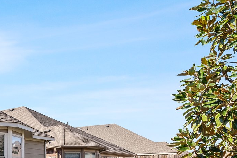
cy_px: 182
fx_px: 309
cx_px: -97
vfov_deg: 26.1
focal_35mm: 47
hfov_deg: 29.8
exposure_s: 1/125
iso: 100
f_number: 8
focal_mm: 16
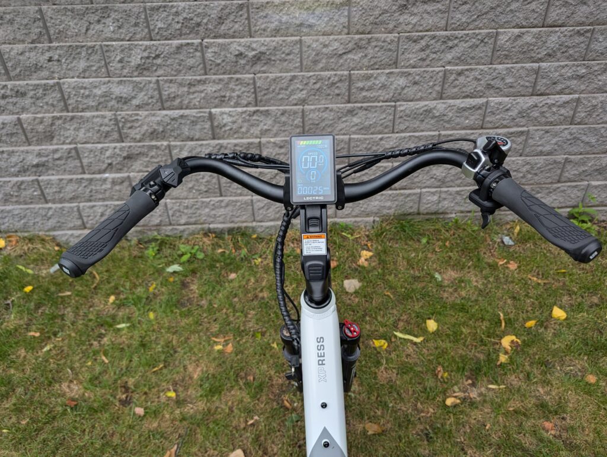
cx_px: 304
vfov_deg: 56.9
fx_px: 421
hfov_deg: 71.5
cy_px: 228
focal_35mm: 24
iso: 46
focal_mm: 6.81
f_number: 1.85
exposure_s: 1/196
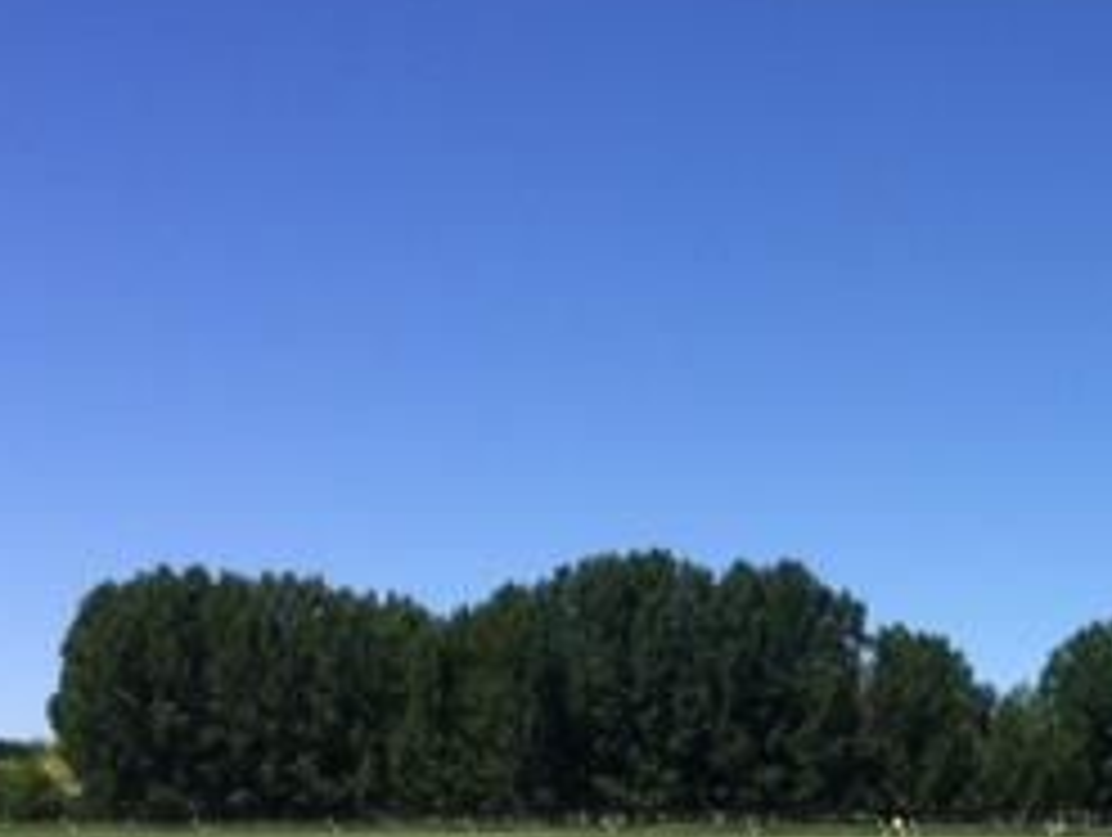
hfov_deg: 24.7
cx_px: 1126
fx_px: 2413
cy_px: 801
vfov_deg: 19.2
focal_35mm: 75
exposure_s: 1/2564
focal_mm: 4.15
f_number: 2.2
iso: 32
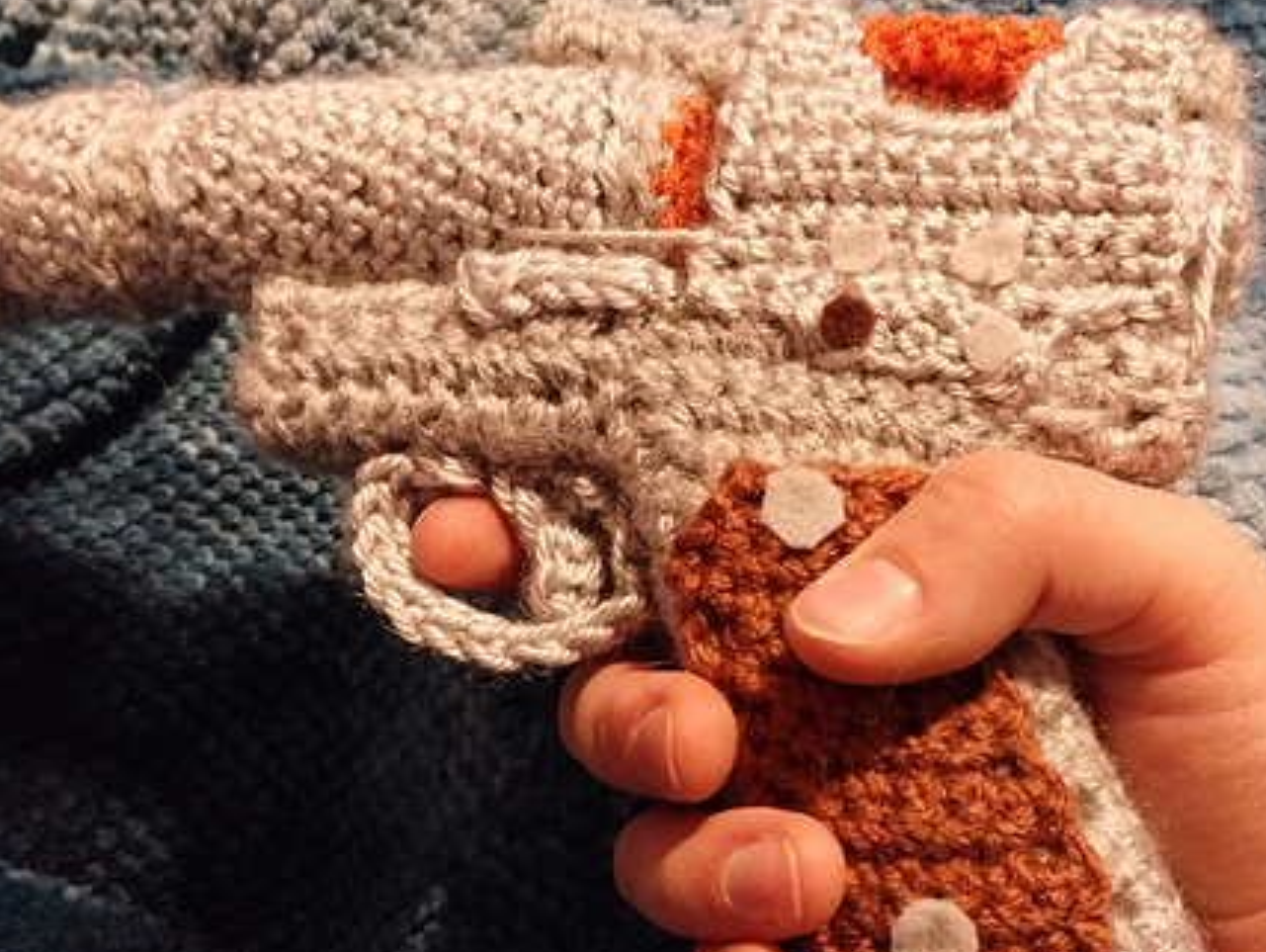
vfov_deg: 34.3
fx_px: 1537
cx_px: 732
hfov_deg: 44.6
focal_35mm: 42
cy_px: 572
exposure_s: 1/15
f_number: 1.8
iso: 3472
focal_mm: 4.27
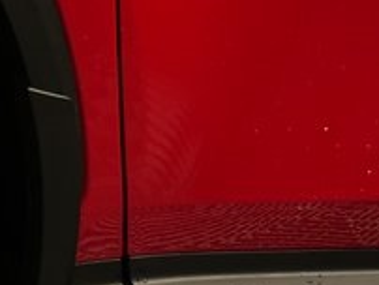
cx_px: -495
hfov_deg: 7.9
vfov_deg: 6.4
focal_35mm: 233
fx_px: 2554
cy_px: 86
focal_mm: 23
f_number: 5
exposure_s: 1/200
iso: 250
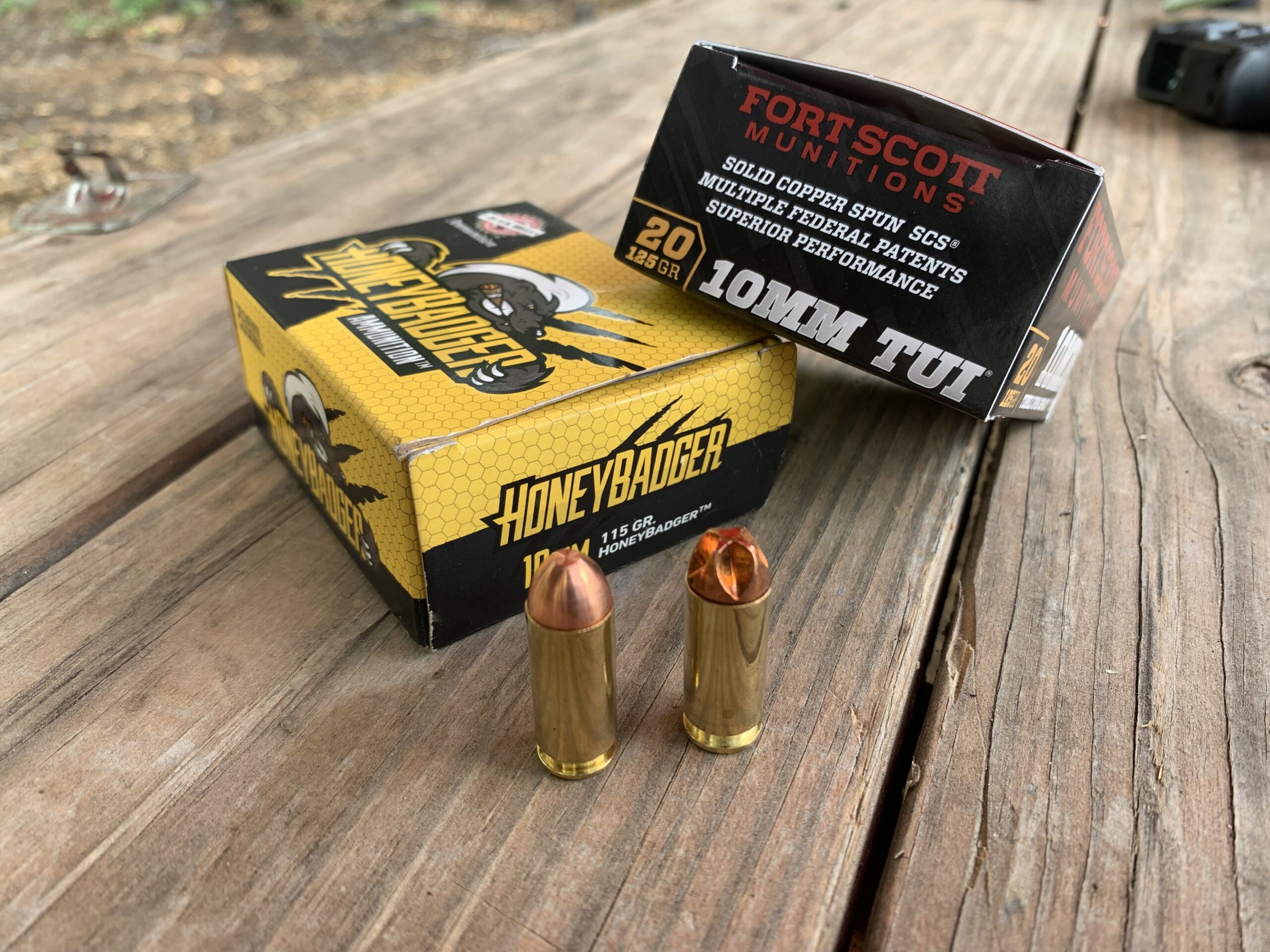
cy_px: 476
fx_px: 954
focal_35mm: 26
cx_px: 635
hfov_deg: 67.3
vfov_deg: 53.1
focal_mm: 4.25
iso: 25
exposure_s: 1/122
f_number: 1.8
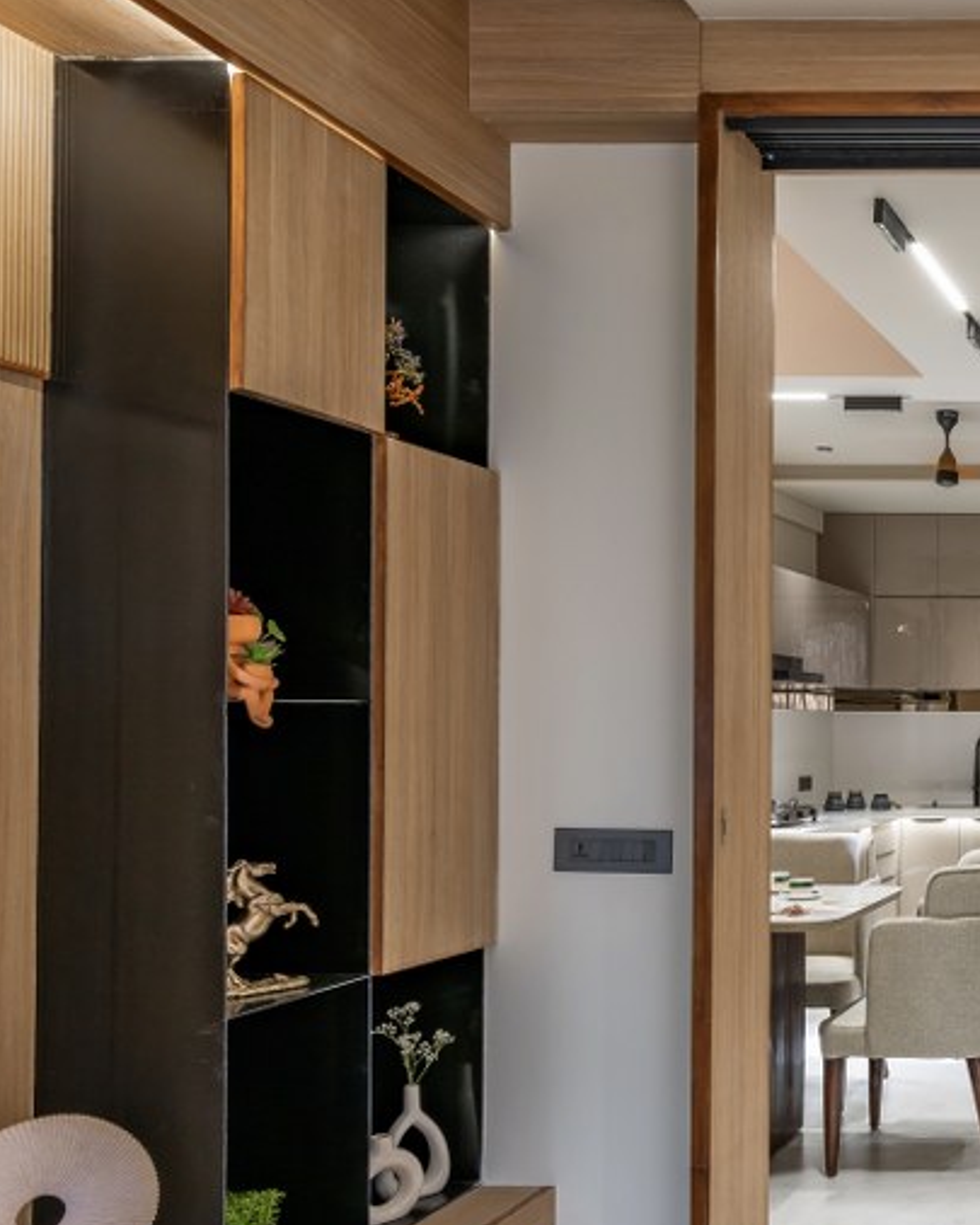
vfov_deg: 47.4
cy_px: 783
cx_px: 1295
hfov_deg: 30.4
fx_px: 1377
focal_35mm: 38
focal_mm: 16
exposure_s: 1/8
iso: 160
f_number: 8
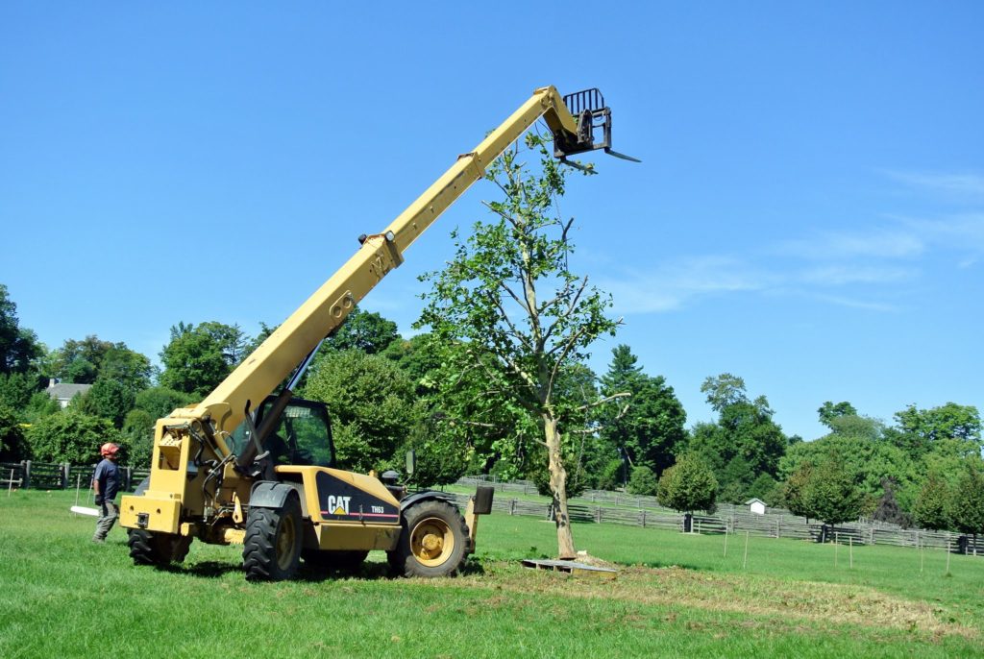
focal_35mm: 39
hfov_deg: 49.5
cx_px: 492
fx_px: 1068
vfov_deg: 34.3
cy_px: 330
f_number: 4.5
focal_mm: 14.5
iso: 100
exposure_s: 1/500
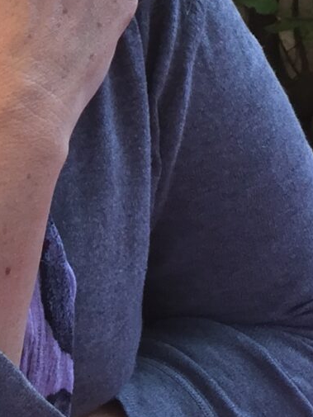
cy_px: -235
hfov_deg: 9.8
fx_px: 1771
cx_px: -174
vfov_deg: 12.7
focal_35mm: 147
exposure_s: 1/100
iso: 40
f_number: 2.2
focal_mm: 4.15
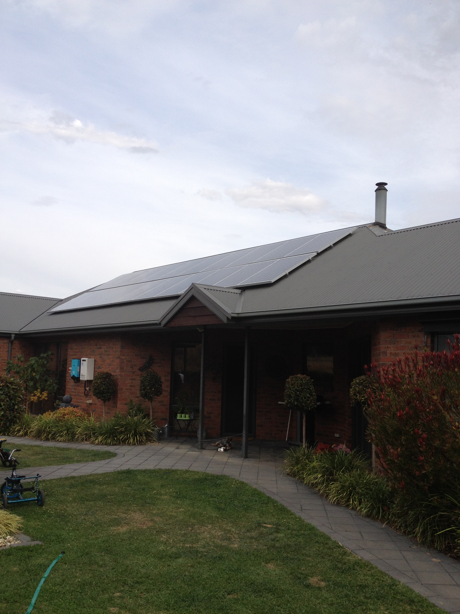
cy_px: 307
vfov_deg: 52.6
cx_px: 230
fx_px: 620
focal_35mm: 35
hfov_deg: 40.7
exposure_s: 1/1416
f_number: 2.4
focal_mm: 4.28
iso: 64
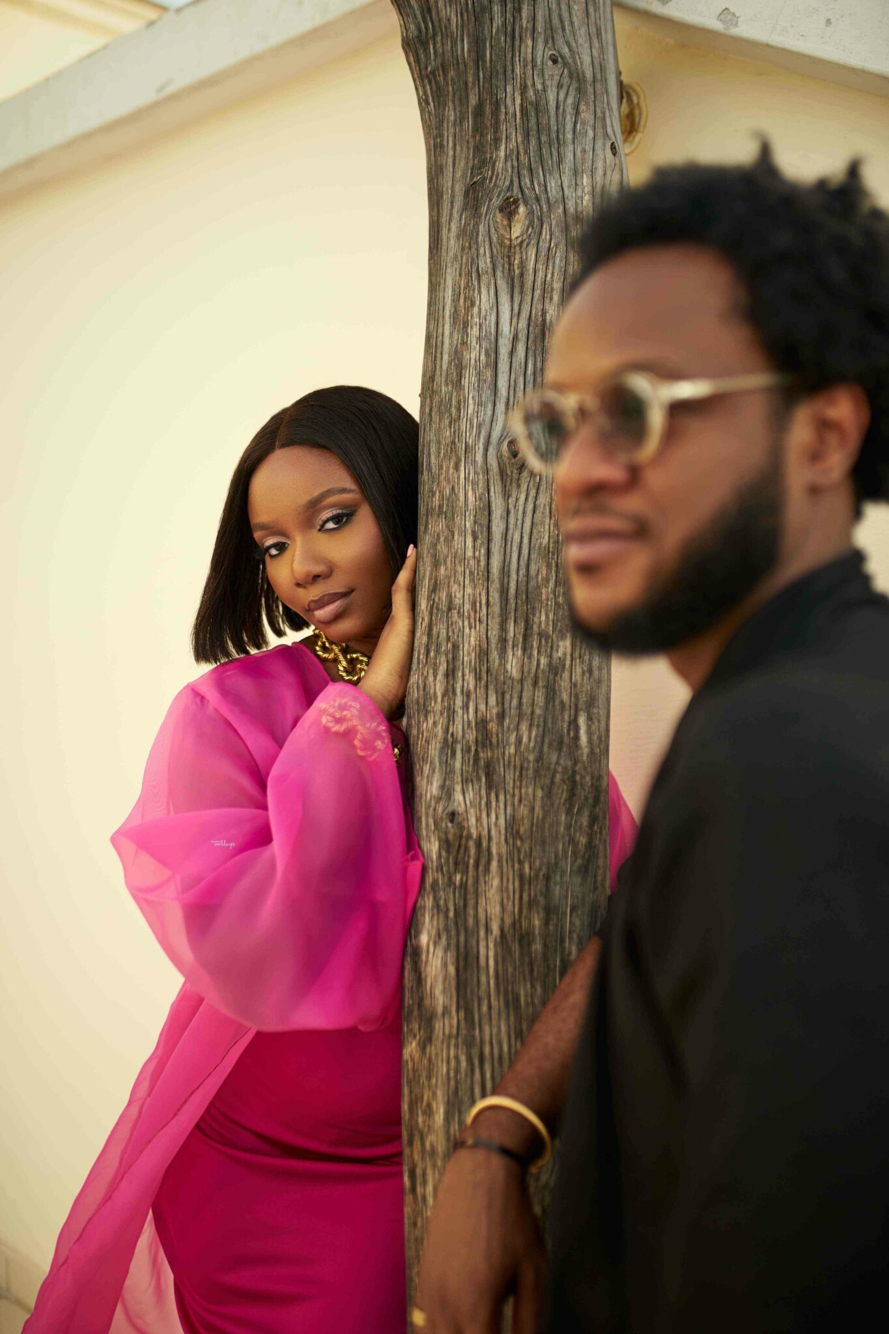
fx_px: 1297
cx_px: 444
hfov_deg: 37.8
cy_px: 667
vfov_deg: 54.4
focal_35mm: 35
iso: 320
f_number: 1.7
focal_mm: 35
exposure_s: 1/1600
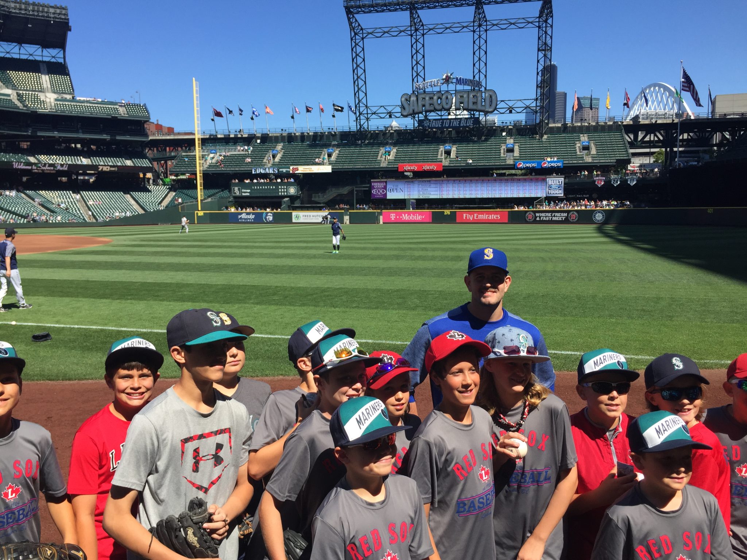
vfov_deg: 48.2
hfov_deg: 61.7
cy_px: 280
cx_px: 374
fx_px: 626
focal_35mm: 29
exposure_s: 1/1464
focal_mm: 4.15
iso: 32
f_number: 2.2
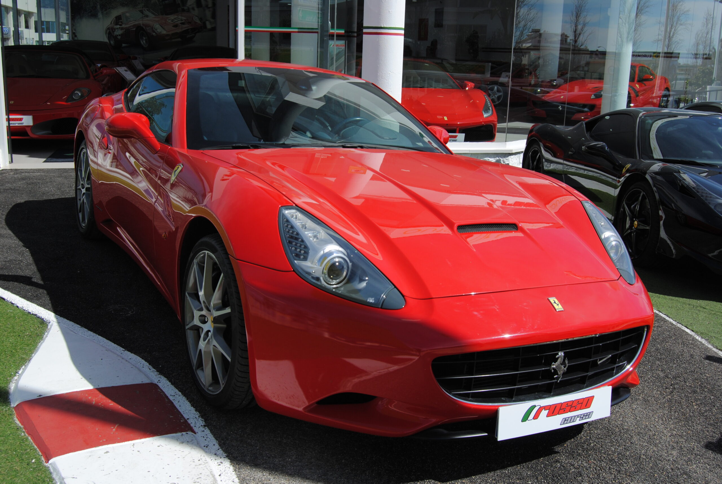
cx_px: 361
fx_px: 723
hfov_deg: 53.1
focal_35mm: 36
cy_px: 242
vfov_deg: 37.0
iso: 100
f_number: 9
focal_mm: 24
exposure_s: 1/320
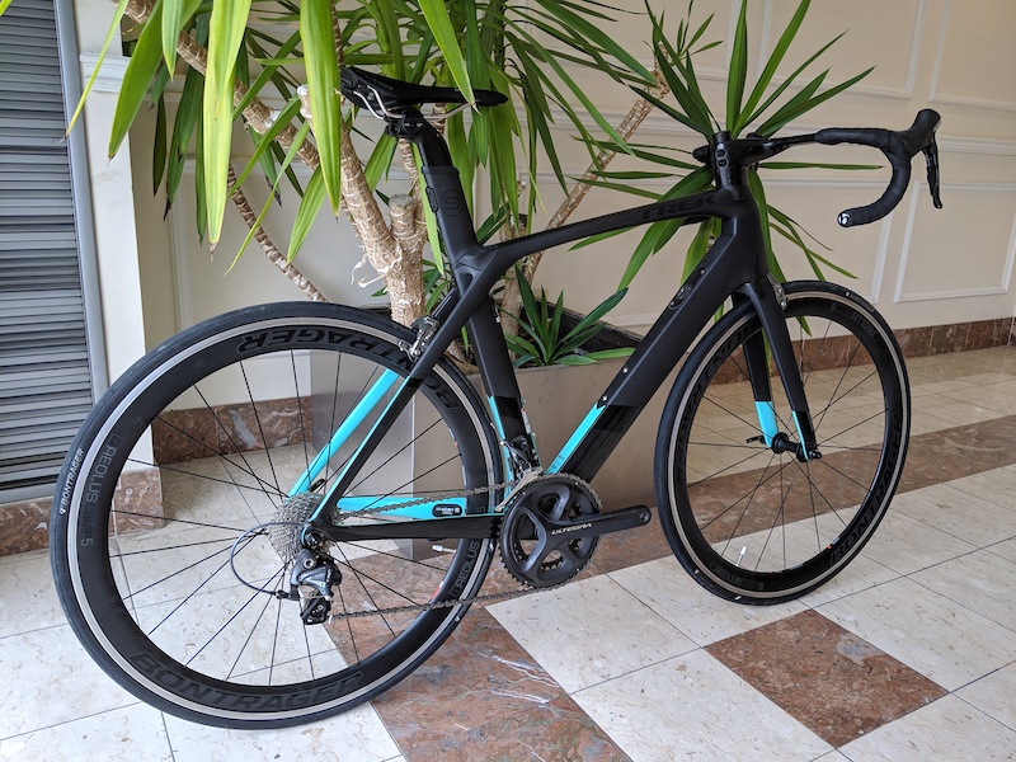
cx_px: 508
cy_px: 381
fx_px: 792
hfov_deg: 65.3
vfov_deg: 51.4
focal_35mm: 27
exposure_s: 1/40
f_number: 1.8
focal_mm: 4.44
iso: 69
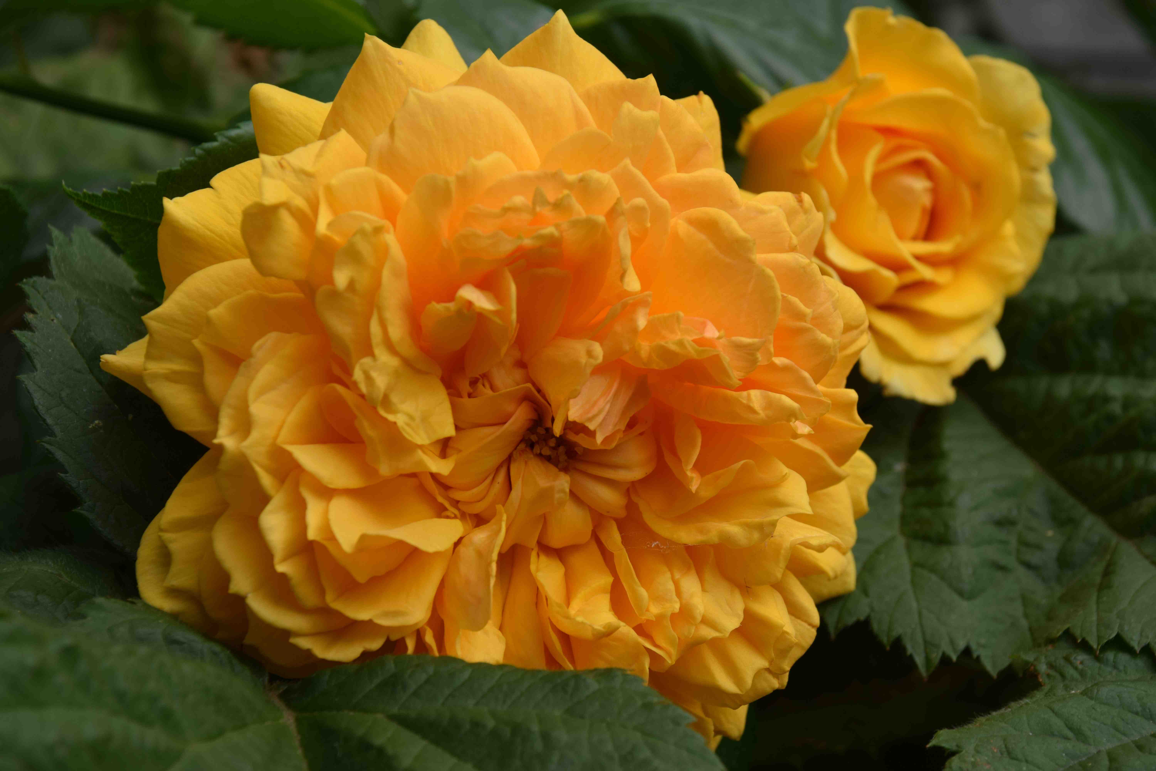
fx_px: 4094
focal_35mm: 128
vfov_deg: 10.8
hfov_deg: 16.1
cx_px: 578
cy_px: 386
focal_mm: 85
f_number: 11
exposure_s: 1/250
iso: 250
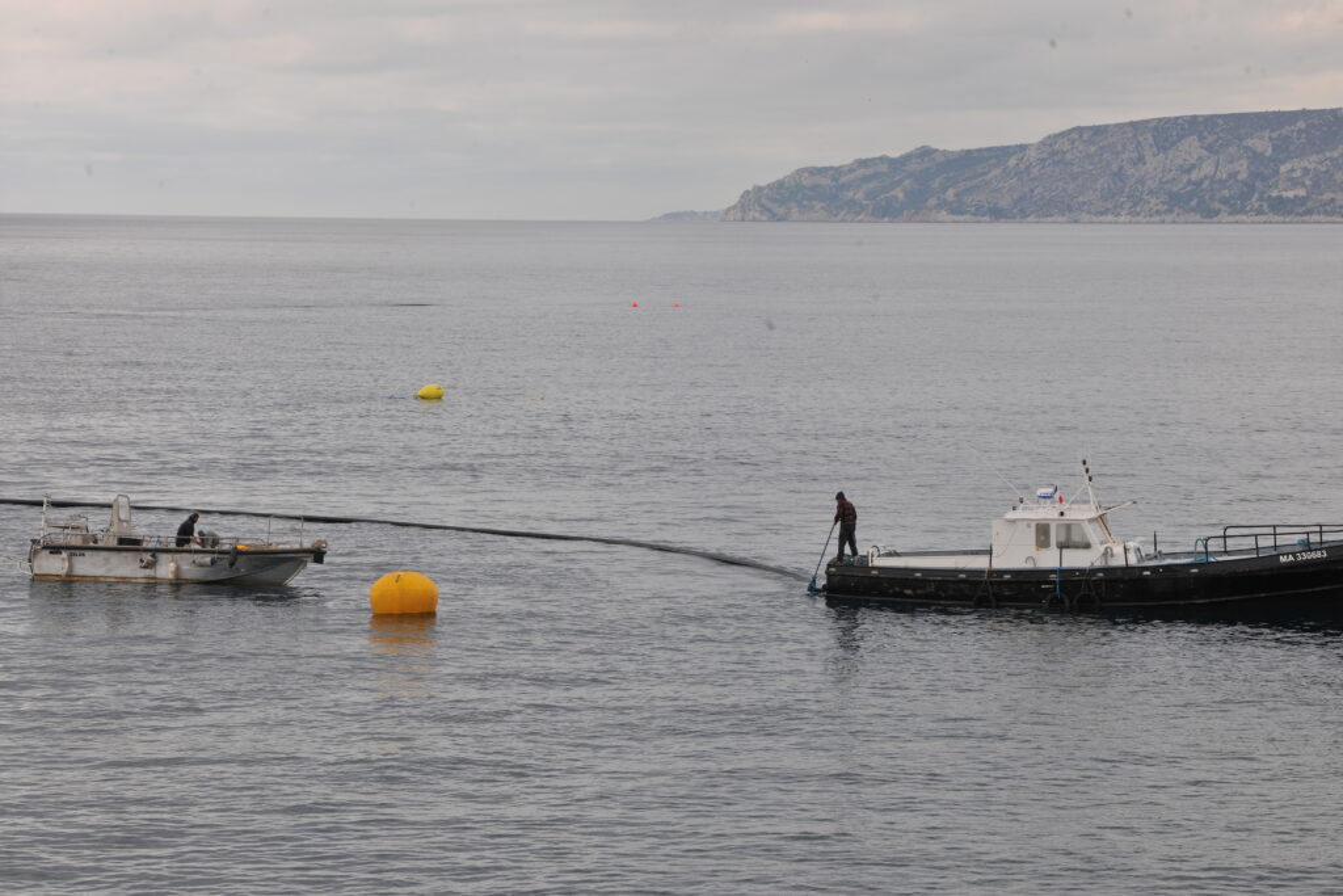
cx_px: 672
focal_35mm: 130
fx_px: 4850
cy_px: 448
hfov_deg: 15.8
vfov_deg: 10.6
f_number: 11
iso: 200
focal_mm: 130
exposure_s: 1/180
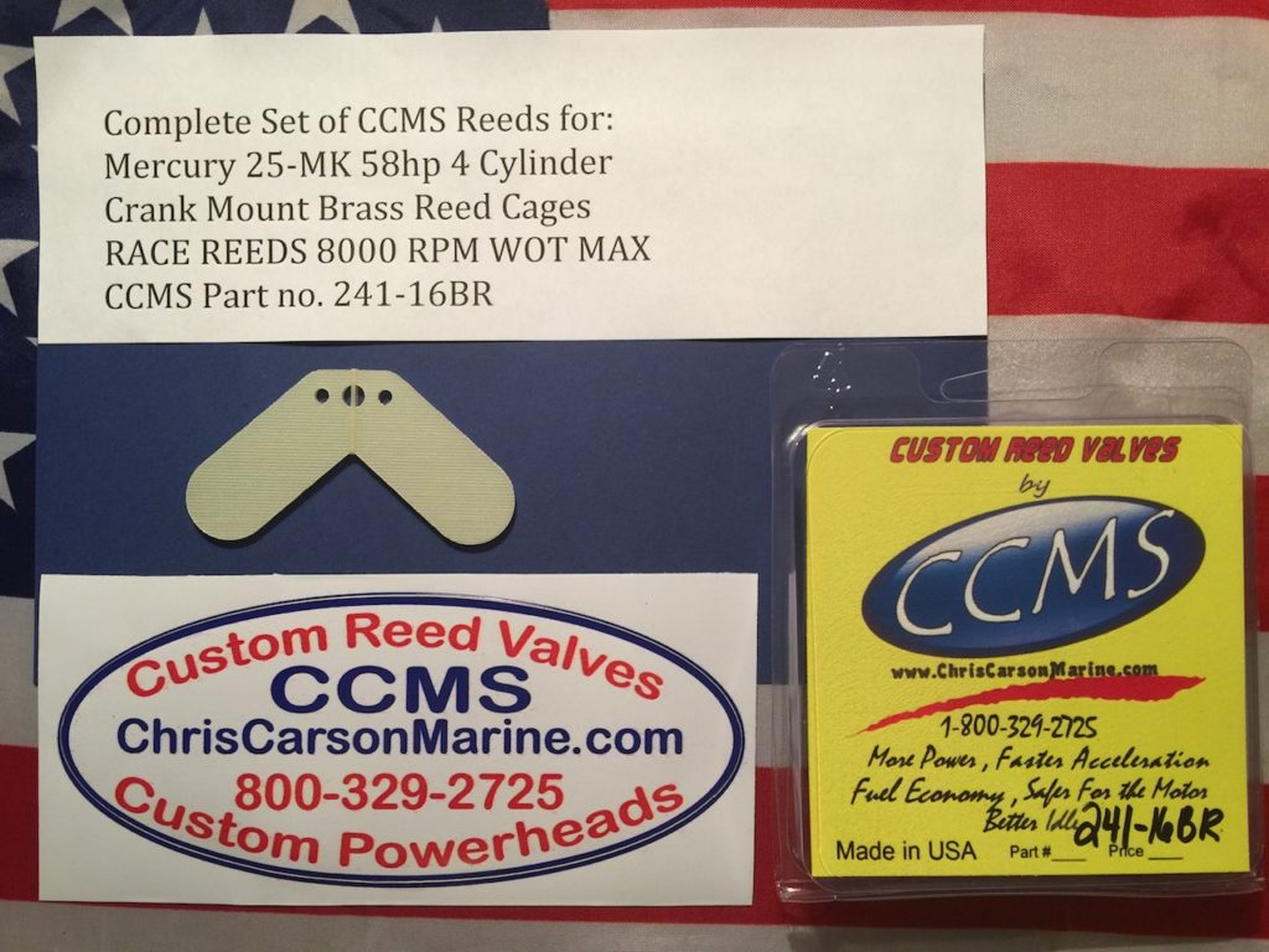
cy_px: 476
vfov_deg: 48.2
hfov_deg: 61.7
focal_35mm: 29
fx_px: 1063
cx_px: 634
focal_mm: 4.15
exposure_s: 1/30
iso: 50
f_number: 2.2
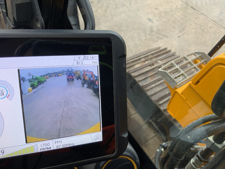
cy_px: 84
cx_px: 112
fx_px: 188
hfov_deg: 61.7
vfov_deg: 48.2
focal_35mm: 29
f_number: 1.8
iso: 64
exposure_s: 1/122
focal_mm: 3
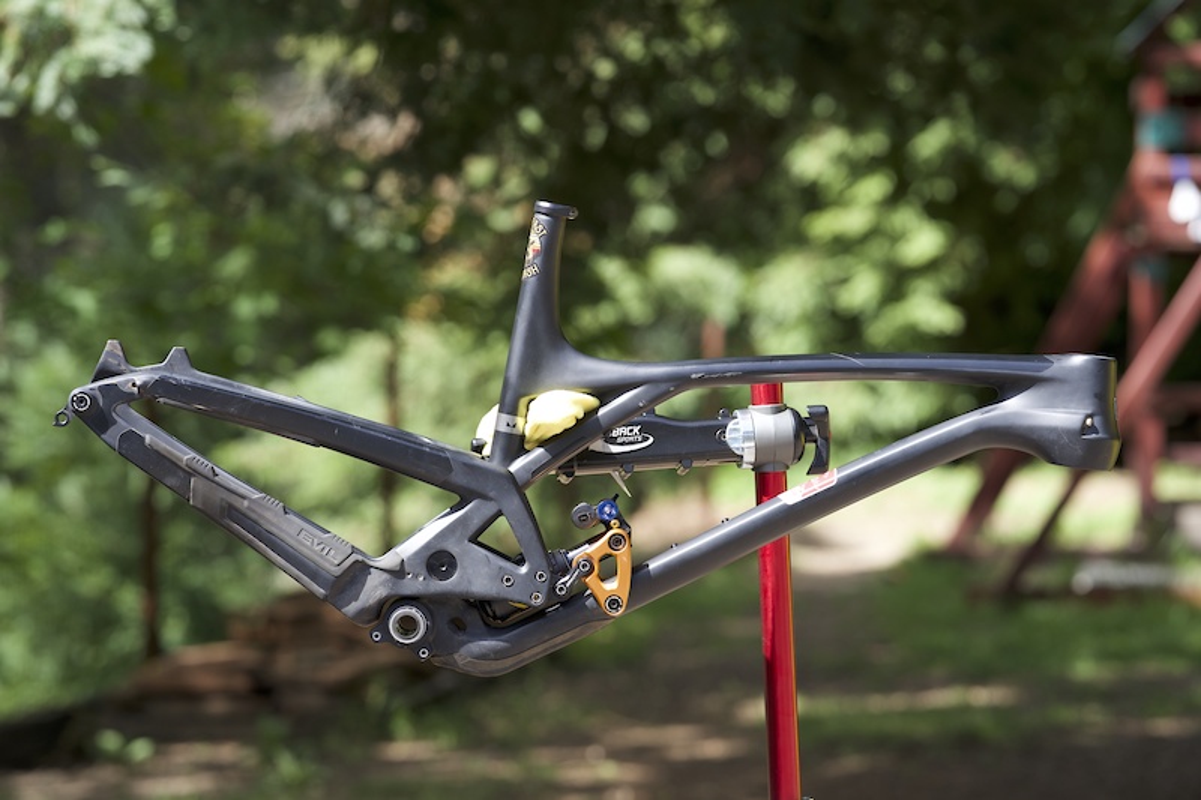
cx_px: 600
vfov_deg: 10.2
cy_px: 400
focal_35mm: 135
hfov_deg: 15.2
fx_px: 4503
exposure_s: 1/400
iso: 250
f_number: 4
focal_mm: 135
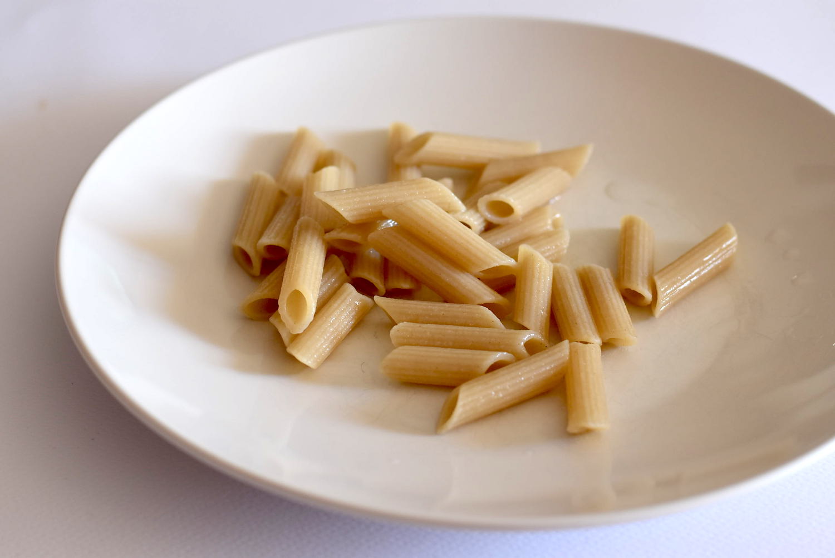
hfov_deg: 27.0
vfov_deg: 18.2
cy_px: 279
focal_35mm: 75
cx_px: 418
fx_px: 1741
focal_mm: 50
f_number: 4
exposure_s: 1/60
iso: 450
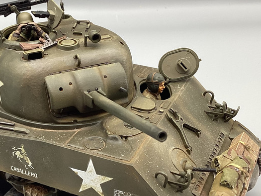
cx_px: 71
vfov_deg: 23.3
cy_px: 110
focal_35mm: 63
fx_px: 475
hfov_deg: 30.3
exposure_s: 1/100
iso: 64
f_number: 2.4
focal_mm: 3.3
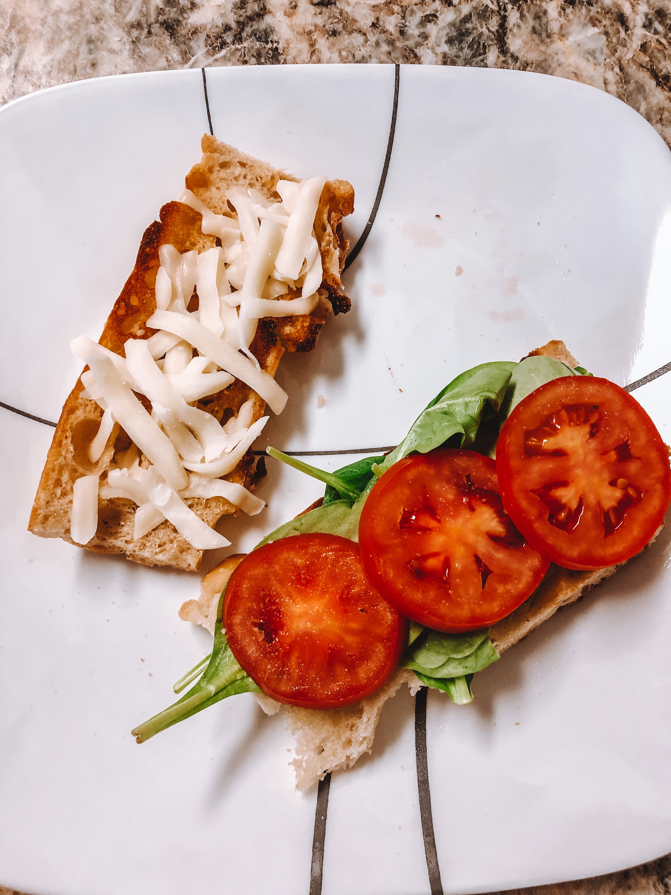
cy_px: 448
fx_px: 724
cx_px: 336
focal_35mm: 28
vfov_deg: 63.4
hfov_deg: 49.7
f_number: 1.8
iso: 40
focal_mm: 4
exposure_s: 1/17
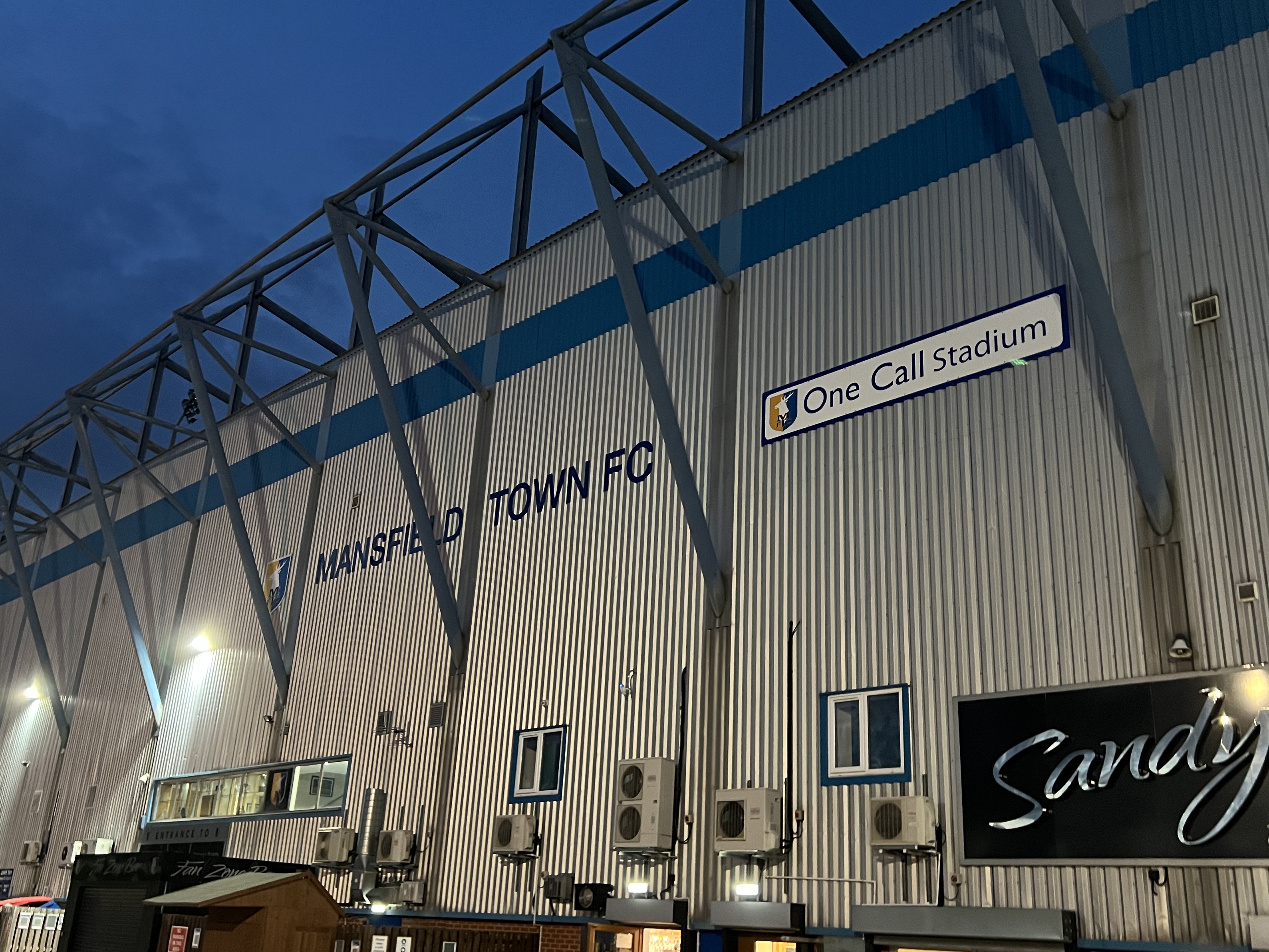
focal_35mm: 33
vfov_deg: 42.9
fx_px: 1210
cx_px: 614
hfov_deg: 55.3
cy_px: 487
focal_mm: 5.7
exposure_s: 1/25
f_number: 1.5
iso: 500
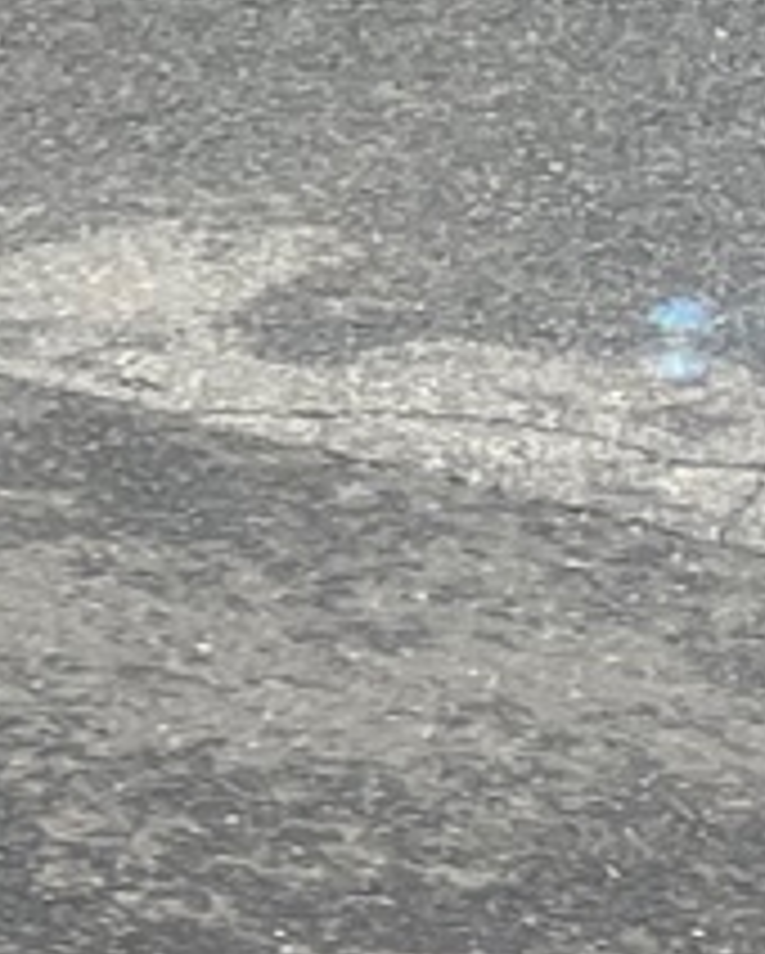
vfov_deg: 8.0
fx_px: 6811
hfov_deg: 5.5
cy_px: 990
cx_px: -2439
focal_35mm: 241
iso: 32
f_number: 1.6
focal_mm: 5.1
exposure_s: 1/605
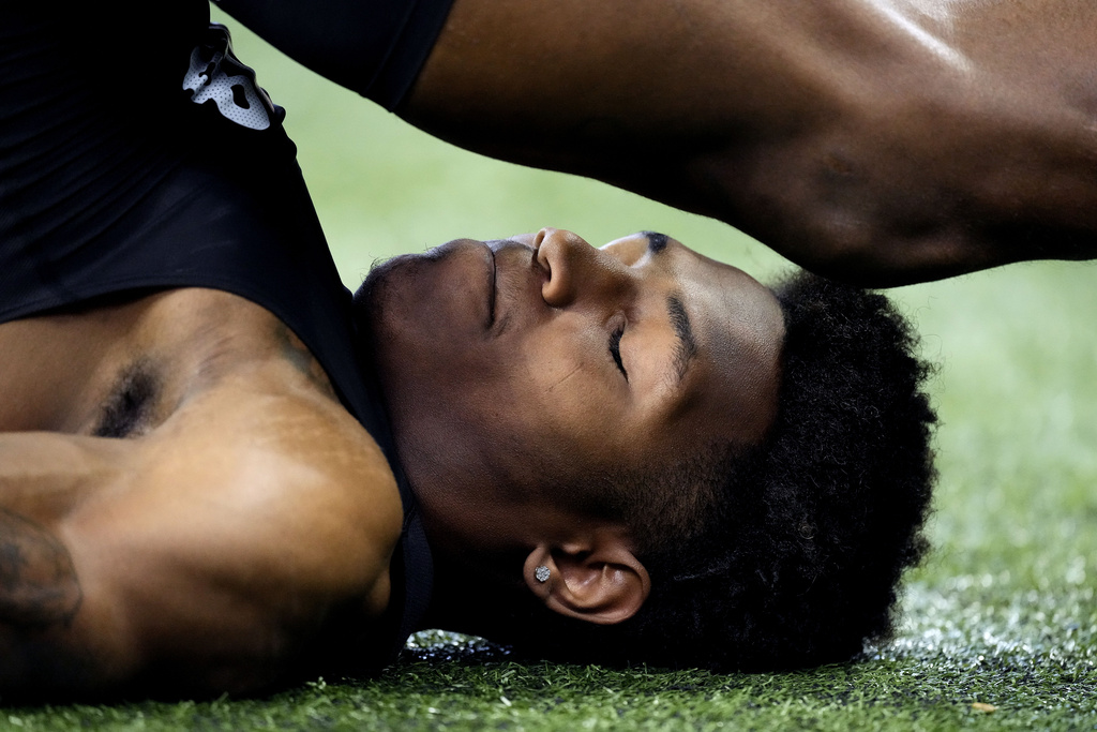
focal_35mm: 600
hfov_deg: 3.4
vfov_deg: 2.3
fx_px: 18285
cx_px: 548
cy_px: 366
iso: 8000
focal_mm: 600
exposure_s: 1/1000
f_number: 4
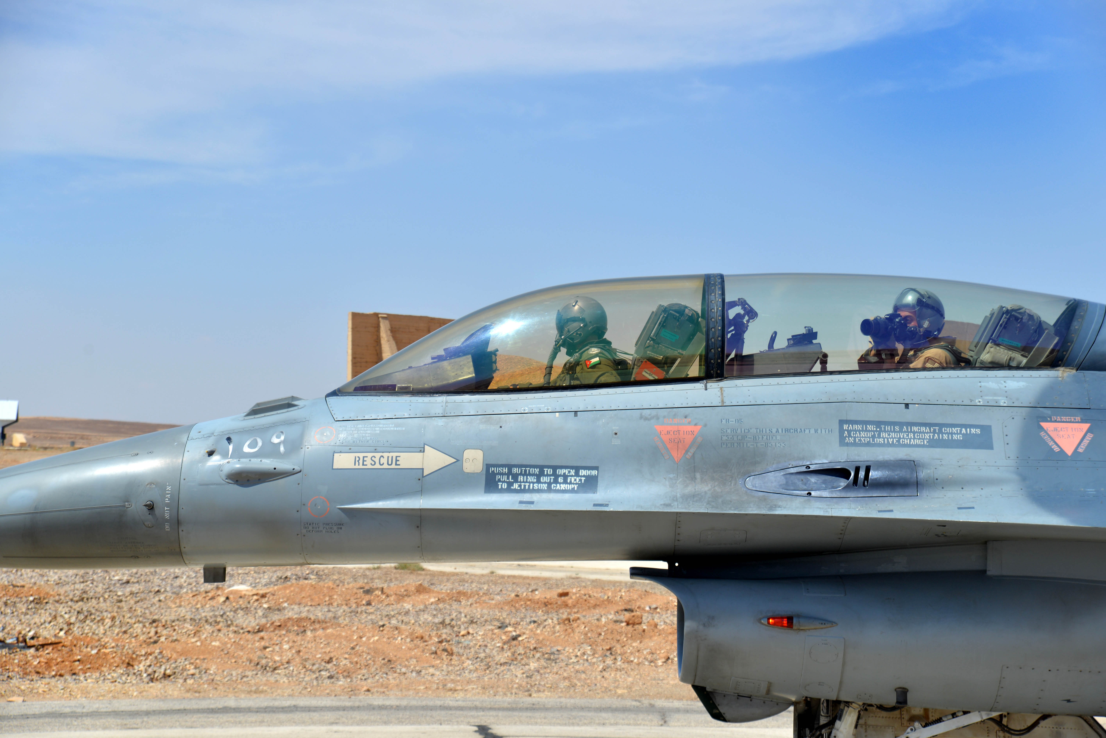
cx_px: 553
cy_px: 369
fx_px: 2459
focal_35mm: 80
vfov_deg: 17.1
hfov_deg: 25.4
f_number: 8
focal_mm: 80
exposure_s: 1/1000
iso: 200
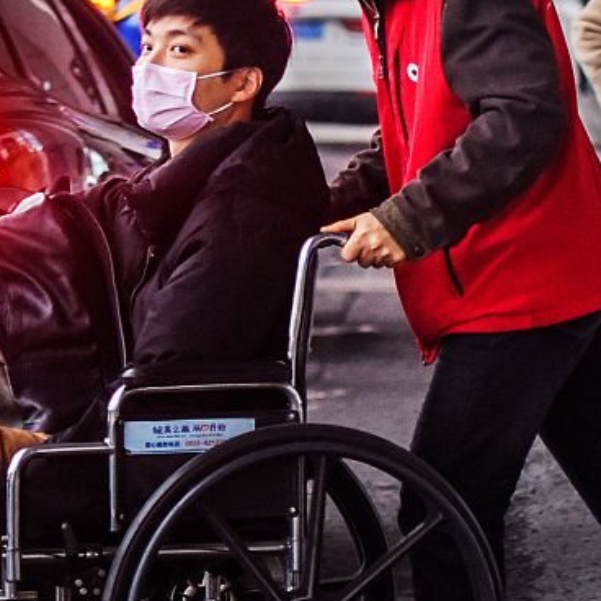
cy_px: 228
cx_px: 85
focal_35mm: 216
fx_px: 4243
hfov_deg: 8.1
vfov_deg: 8.1
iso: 1000
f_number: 2.8
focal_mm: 78
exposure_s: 1/125
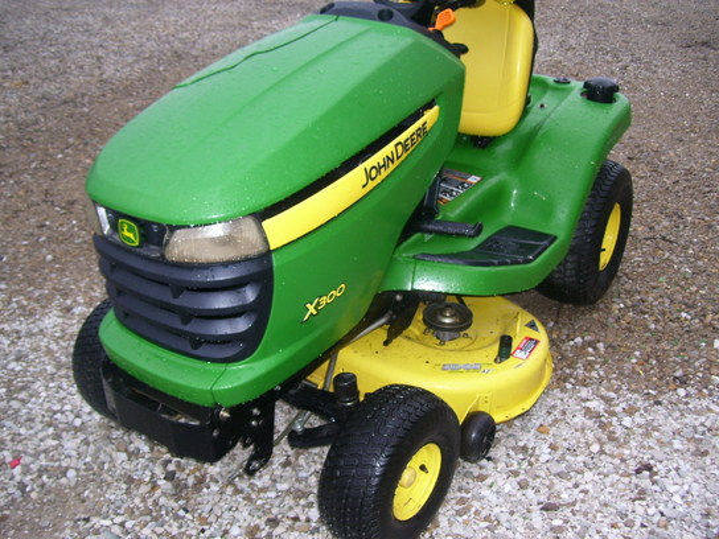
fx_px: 769
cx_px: 360
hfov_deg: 50.1
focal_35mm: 37
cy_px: 270
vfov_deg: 38.7
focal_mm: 6
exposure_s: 1/60
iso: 80
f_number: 2.7
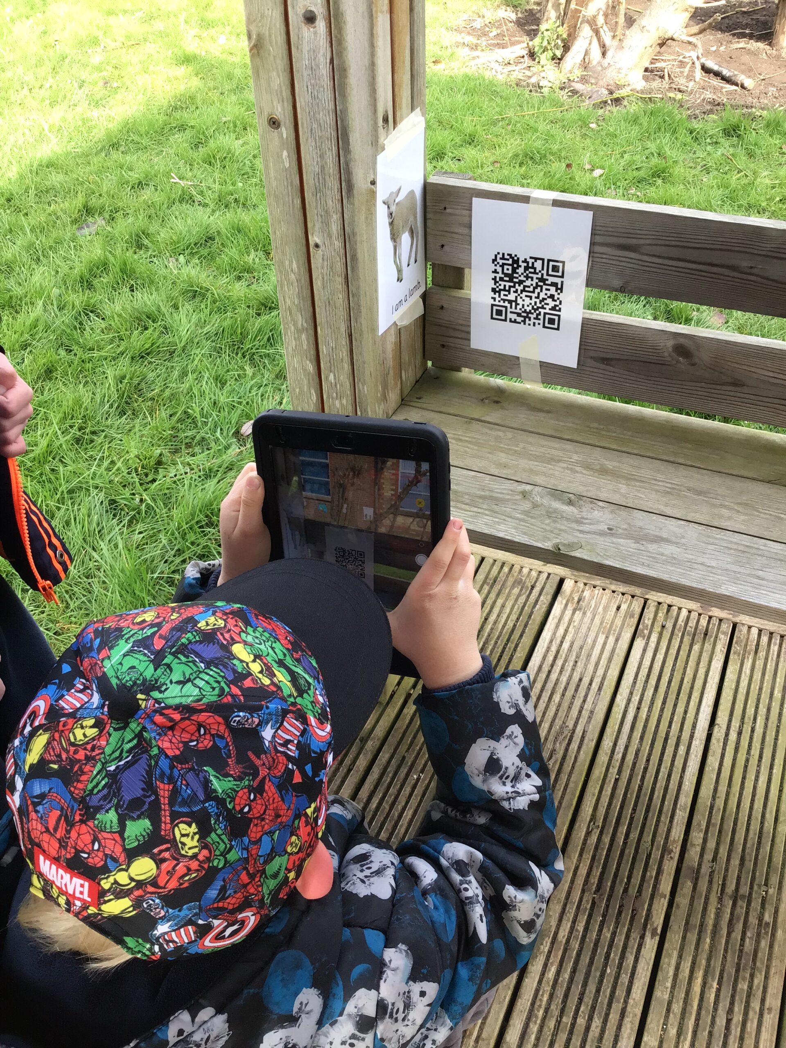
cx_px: 393
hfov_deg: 45.4
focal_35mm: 31
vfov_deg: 58.4
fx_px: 939
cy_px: 524
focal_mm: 3.3
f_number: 2.4
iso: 40
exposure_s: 1/120
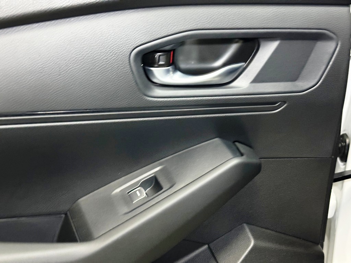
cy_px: 132
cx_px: 176
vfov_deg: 30.3
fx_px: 487
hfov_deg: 39.7
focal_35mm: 48
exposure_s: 1/30
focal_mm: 6.86
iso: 640
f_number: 1.78
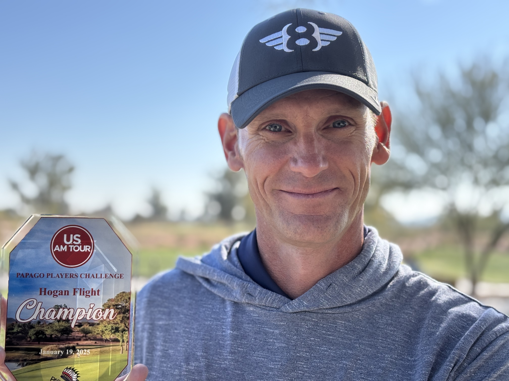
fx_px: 765
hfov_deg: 36.8
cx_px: 254
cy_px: 190
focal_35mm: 52
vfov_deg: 28.0
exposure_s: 1/997
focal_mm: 5.96
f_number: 1.6
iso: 32
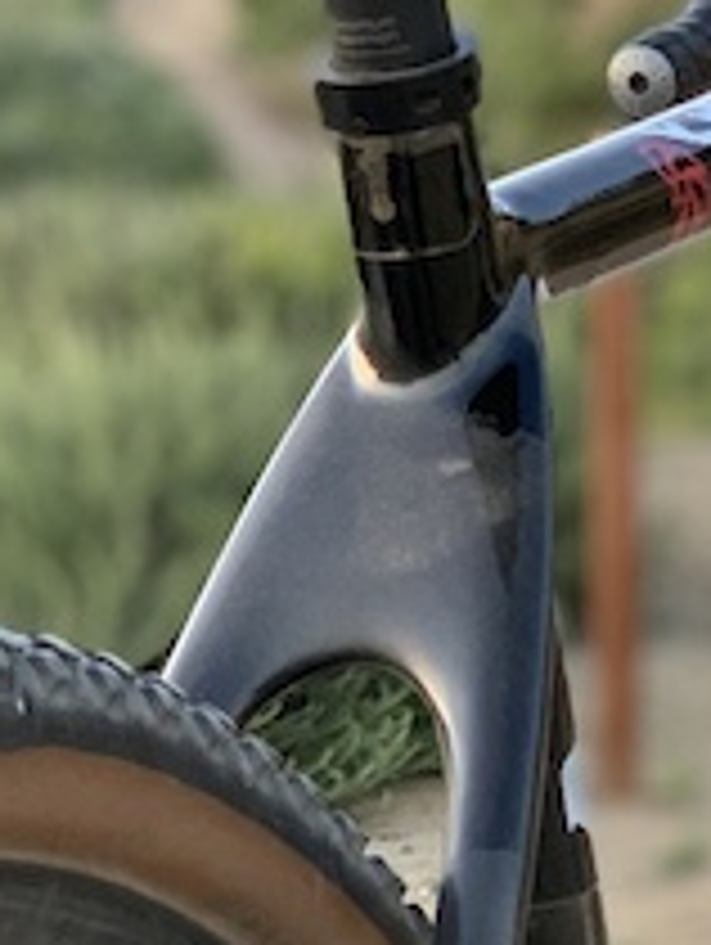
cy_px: 828
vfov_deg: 9.9
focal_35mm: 198
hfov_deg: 7.4
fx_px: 5411
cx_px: 1004
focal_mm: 6
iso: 125
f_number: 2.4
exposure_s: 1/73
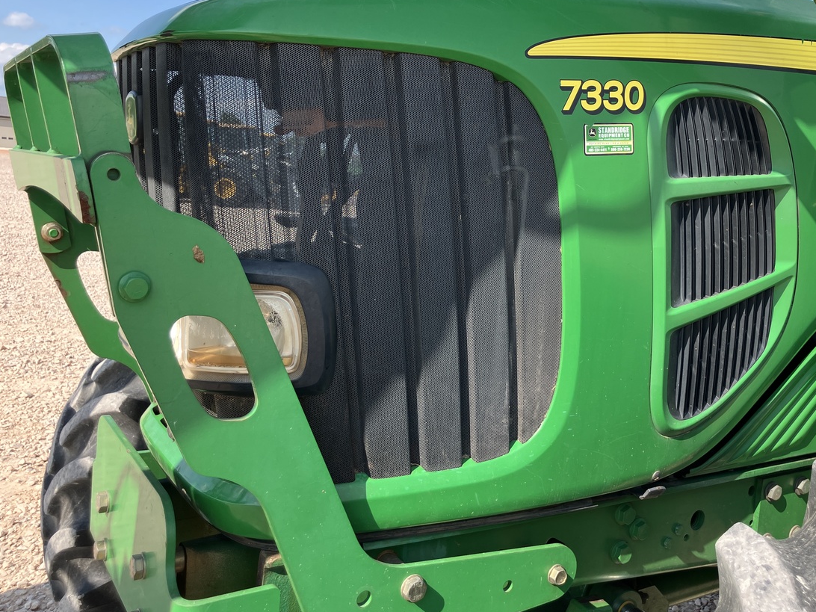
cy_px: 268
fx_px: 825
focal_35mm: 35
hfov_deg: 52.2
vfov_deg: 40.6
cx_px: 493
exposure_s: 1/684
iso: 32
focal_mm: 3.99
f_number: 1.8
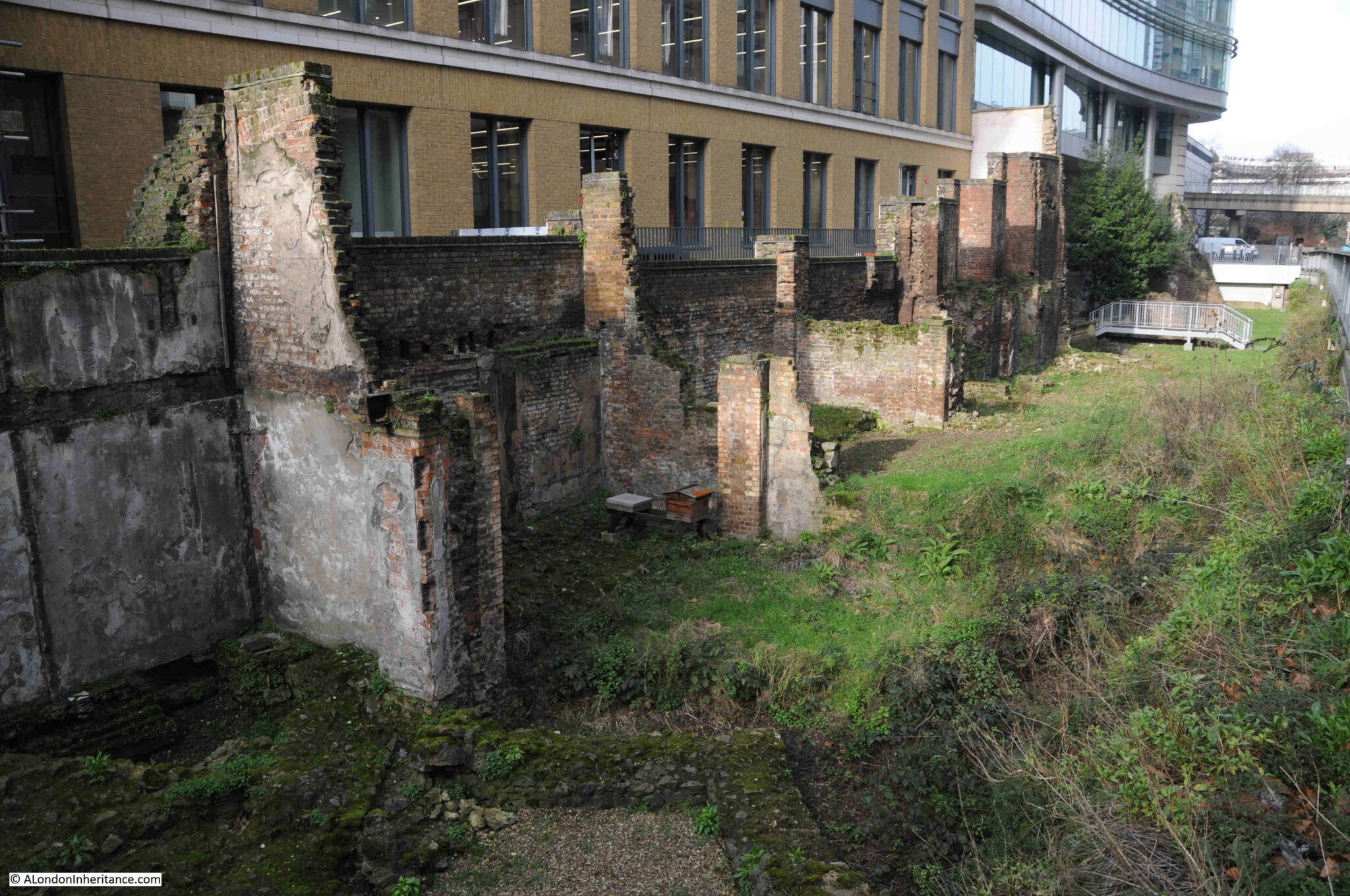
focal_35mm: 27
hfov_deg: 67.4
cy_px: 448
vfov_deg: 47.8
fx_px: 1011
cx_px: 675
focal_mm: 18
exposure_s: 1/200
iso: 320
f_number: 7.1
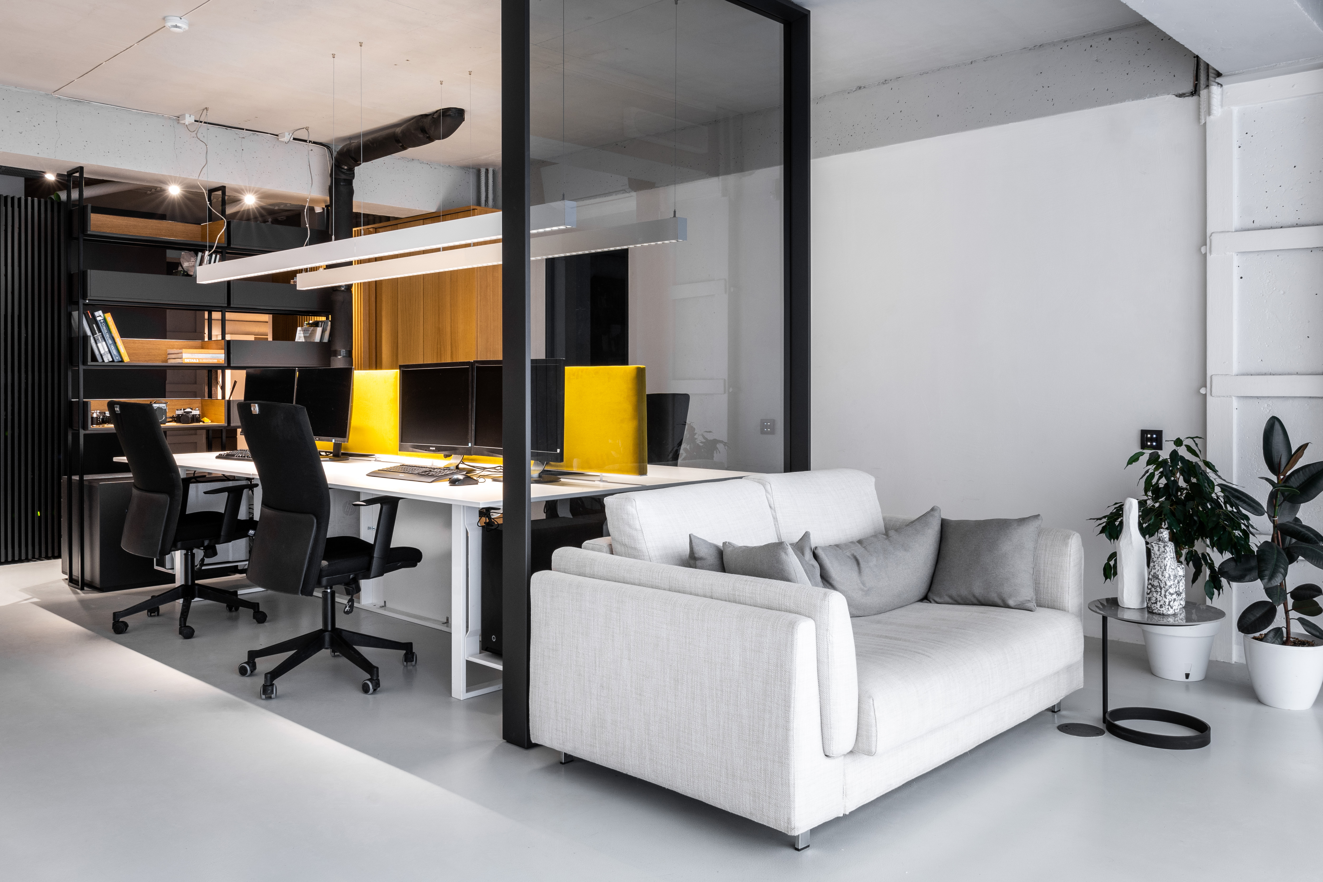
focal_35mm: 27
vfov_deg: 47.9
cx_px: 662
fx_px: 992
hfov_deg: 67.4
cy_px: 441
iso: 100
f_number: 10
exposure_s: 1/1.25
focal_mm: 18
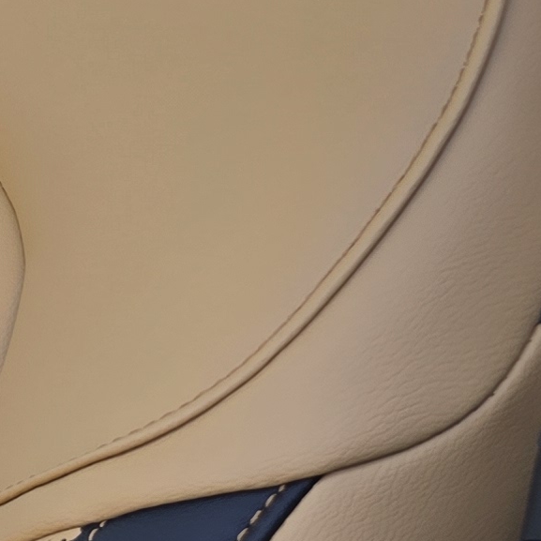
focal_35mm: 141
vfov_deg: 12.4
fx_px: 2493
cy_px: 218
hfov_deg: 10.0
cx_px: -964
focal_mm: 6.3
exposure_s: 1/268
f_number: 1.7
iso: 12
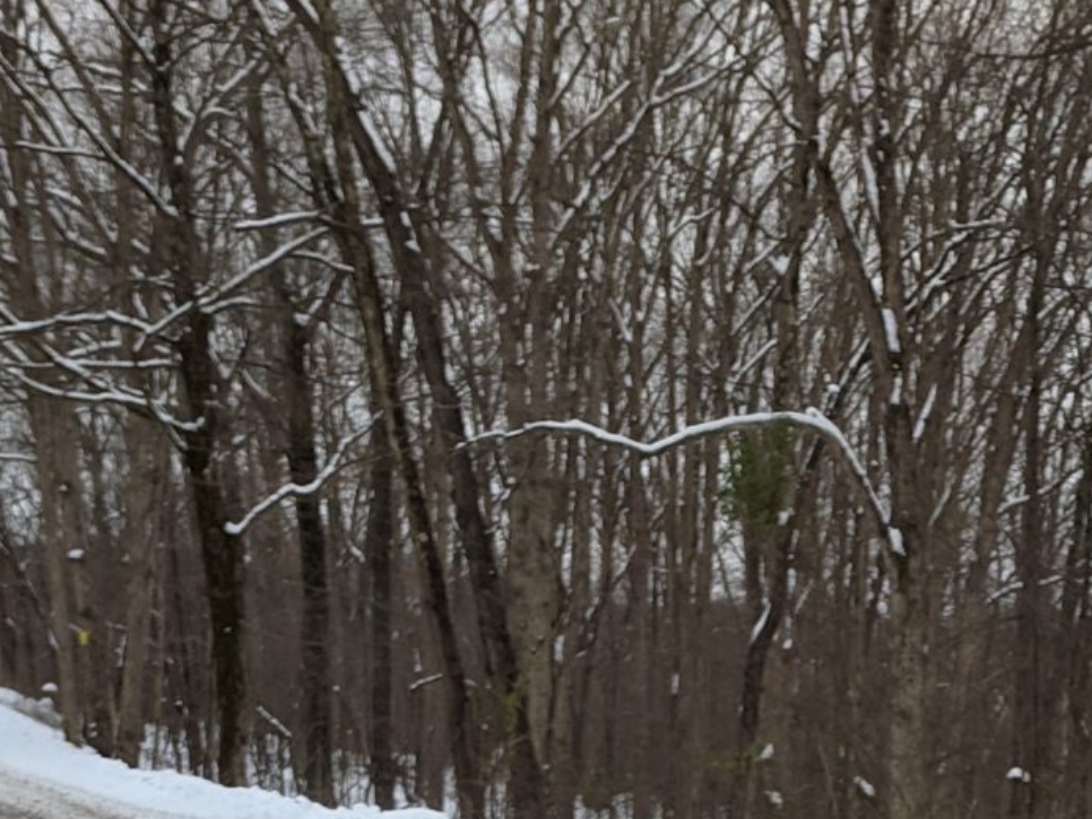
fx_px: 3029
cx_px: 1027
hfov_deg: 20.0
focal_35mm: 96
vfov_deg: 14.0
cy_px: 1377
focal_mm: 4.67
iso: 53
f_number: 2
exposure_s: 1/286
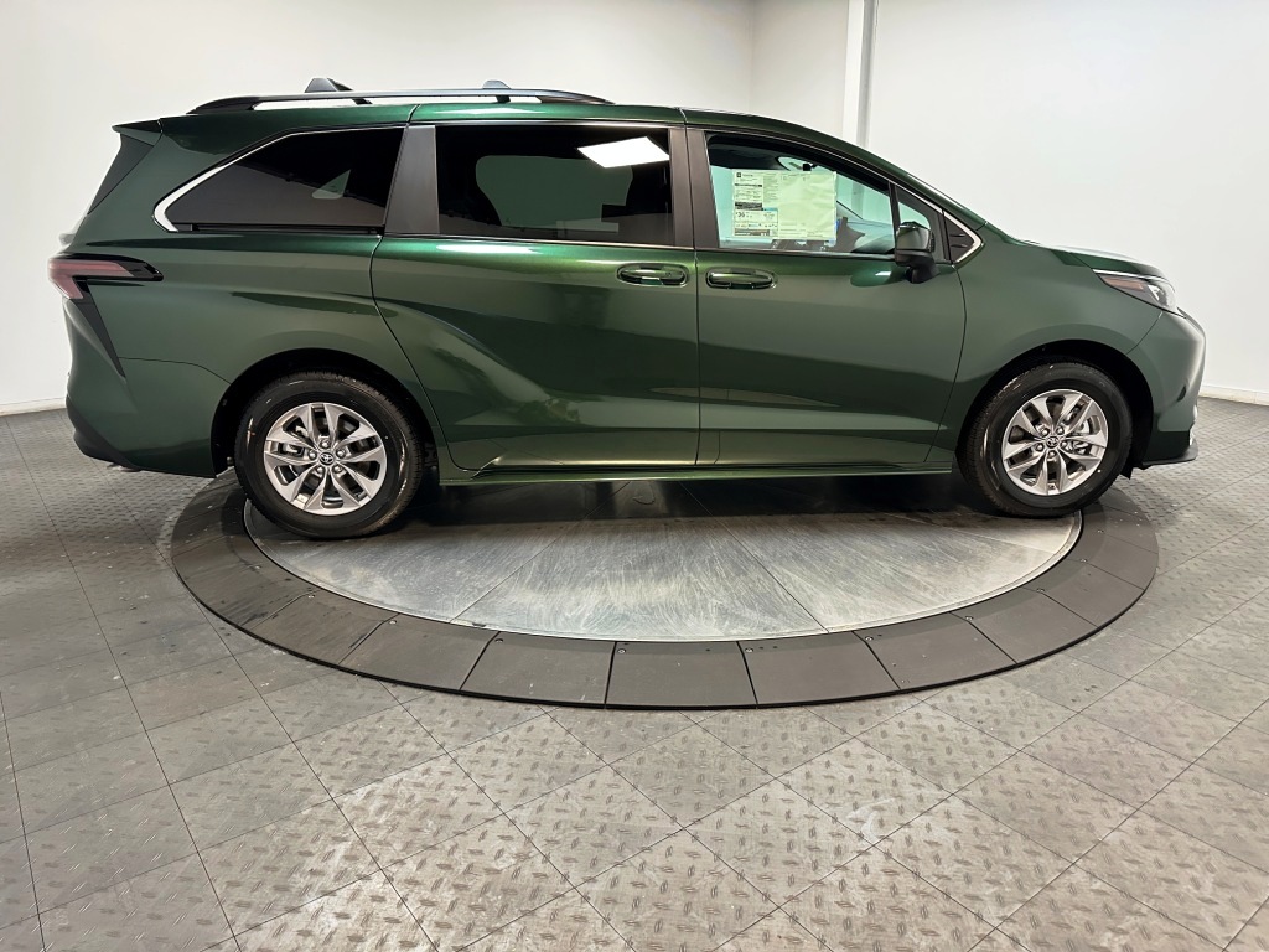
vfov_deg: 56.8
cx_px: 634
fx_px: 880
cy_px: 476
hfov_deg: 71.6
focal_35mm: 24
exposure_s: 1/60
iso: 640
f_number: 1.78
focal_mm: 6.86
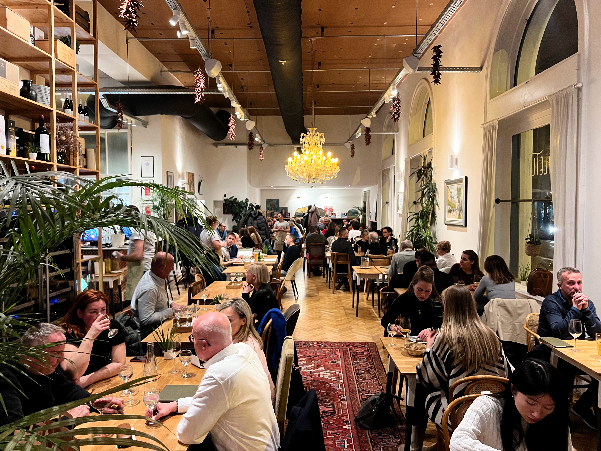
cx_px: 300
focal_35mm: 26
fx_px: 451
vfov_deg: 53.1
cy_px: 226
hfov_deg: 67.3
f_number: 1.5
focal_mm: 5.7
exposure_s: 1/25
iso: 500
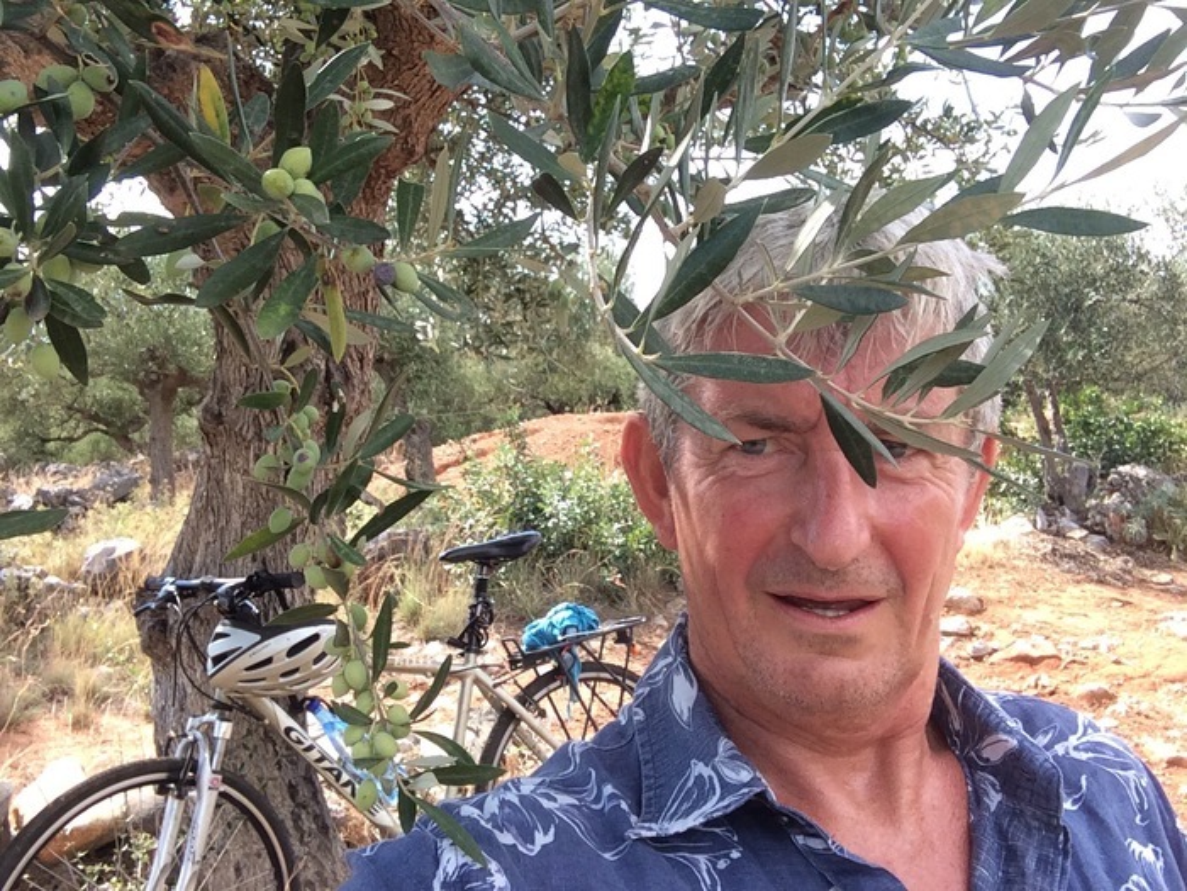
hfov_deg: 58.4
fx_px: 1063
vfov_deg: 45.4
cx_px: 594
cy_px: 446
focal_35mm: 31
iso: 50
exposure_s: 1/485
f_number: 2.4
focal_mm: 2.15
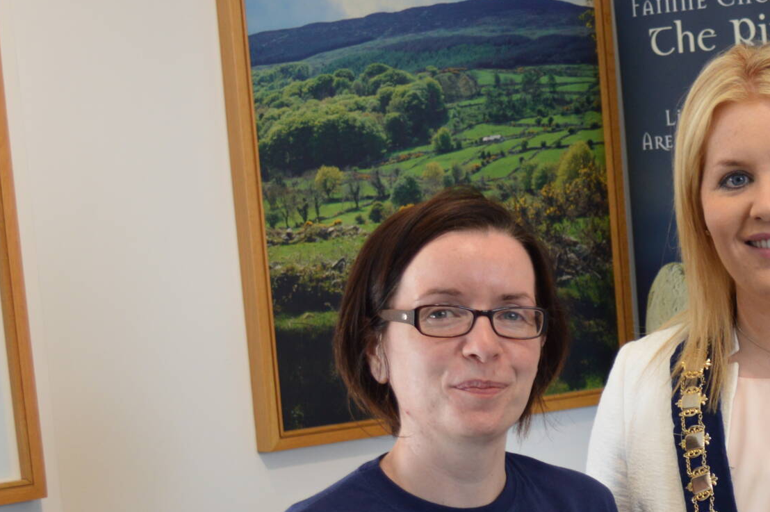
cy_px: 445
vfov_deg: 14.0
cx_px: 837
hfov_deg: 20.1
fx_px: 2073
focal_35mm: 97
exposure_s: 1/60
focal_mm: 28
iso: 400
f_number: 4.5
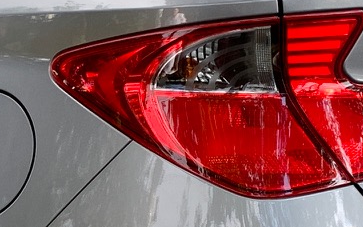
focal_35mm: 153
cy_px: 214
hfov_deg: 13.6
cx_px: 96
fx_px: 1514
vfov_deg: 8.5
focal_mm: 4.25
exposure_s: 1/179
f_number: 1.8
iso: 25
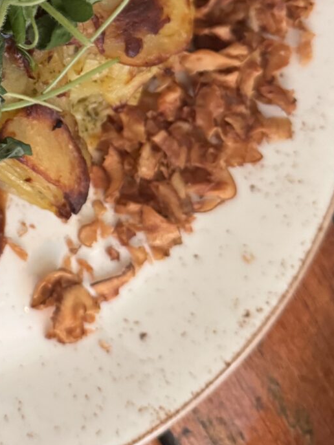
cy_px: 36
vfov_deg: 27.8
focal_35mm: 67
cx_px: -112
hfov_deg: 20.0
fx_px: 862
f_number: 1.78
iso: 640
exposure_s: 1/50
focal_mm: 6.76
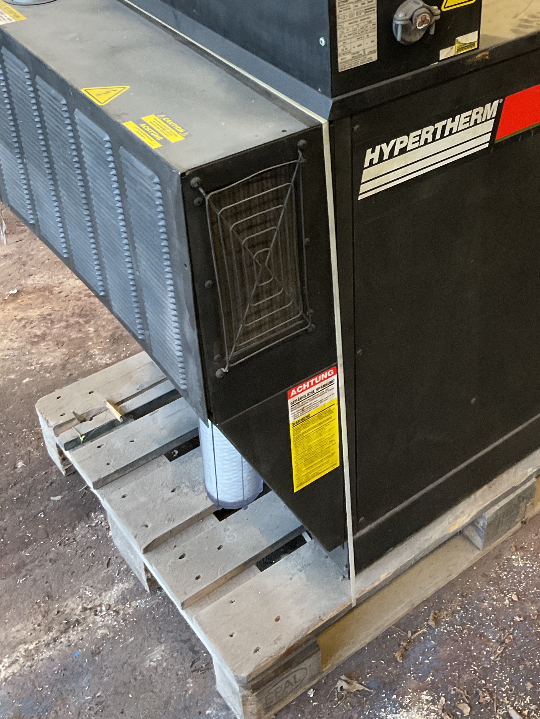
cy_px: 236
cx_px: 383
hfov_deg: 31.8
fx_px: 936
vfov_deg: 41.5
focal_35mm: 45
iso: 200
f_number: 1.8
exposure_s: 1/50
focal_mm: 3
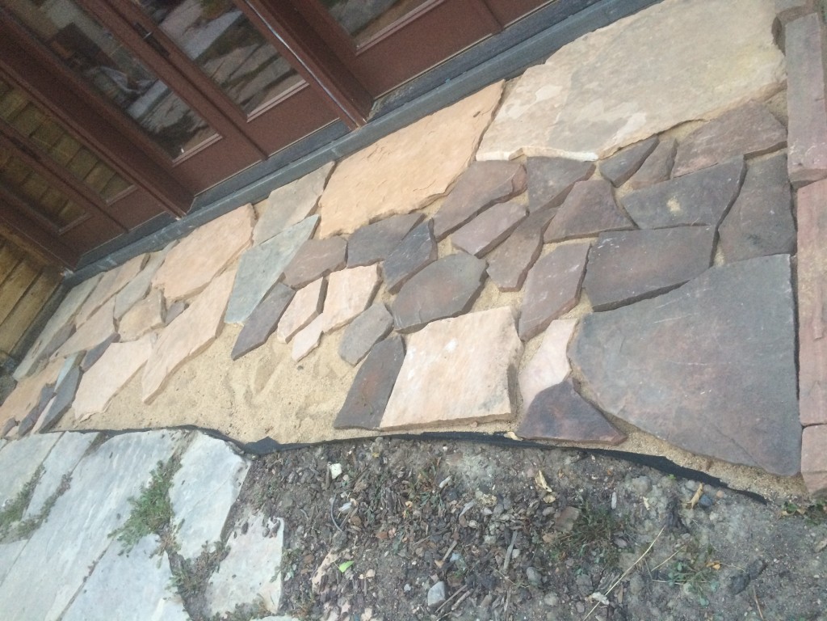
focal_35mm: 29
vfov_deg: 48.2
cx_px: 414
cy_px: 310
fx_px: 693
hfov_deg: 61.7
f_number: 2.2
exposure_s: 1/30
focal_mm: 4.15
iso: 125
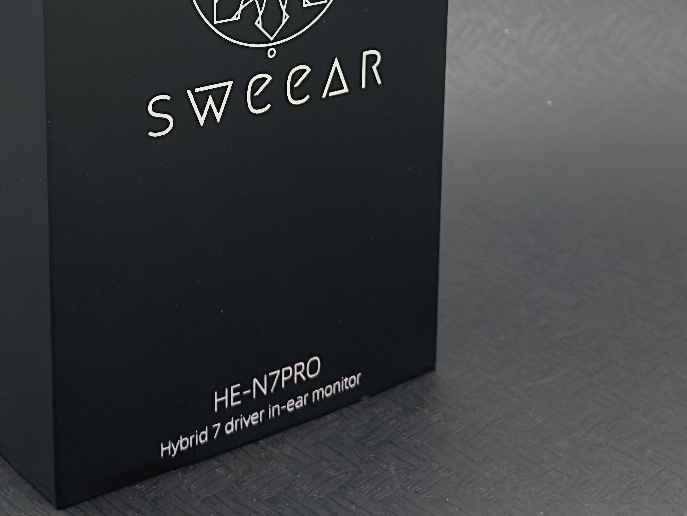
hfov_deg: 45.4
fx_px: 814
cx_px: 255
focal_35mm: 41
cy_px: 88
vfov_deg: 33.9
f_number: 1.78
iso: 64
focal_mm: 6.86
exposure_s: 1/129
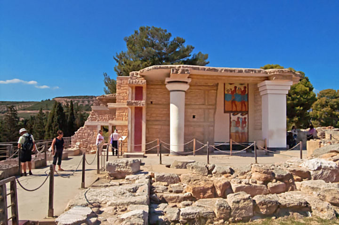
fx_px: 282
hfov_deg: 62.0
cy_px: 112
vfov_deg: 43.5
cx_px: 170
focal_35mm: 30
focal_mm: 20
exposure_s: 1/800
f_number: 22
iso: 1600
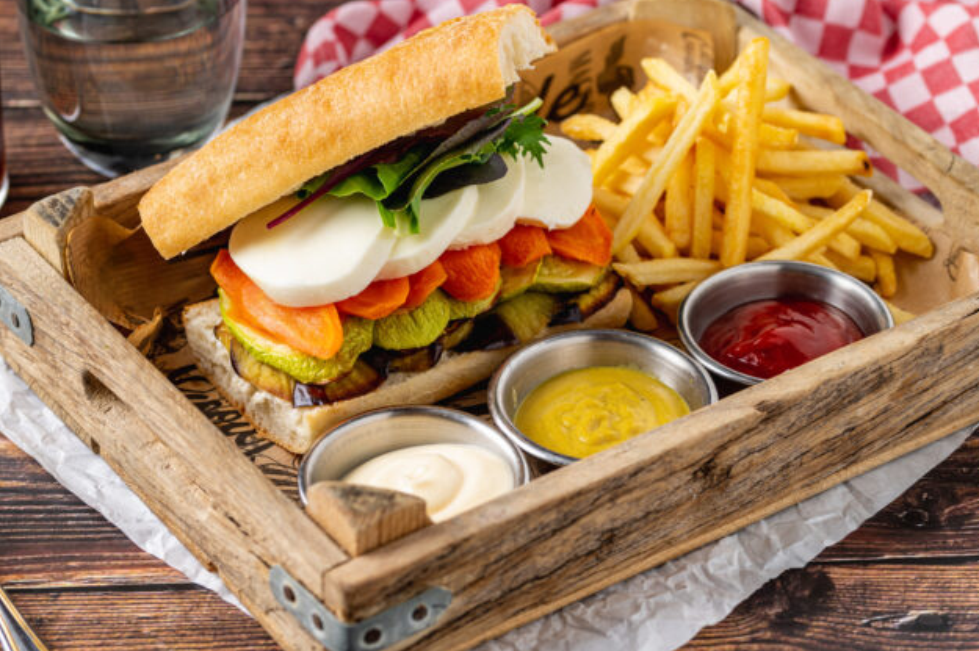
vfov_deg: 11.6
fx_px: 3207
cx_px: 450
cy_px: 293
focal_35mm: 118
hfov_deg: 17.4
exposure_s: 1/200
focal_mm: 105
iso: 100
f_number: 9
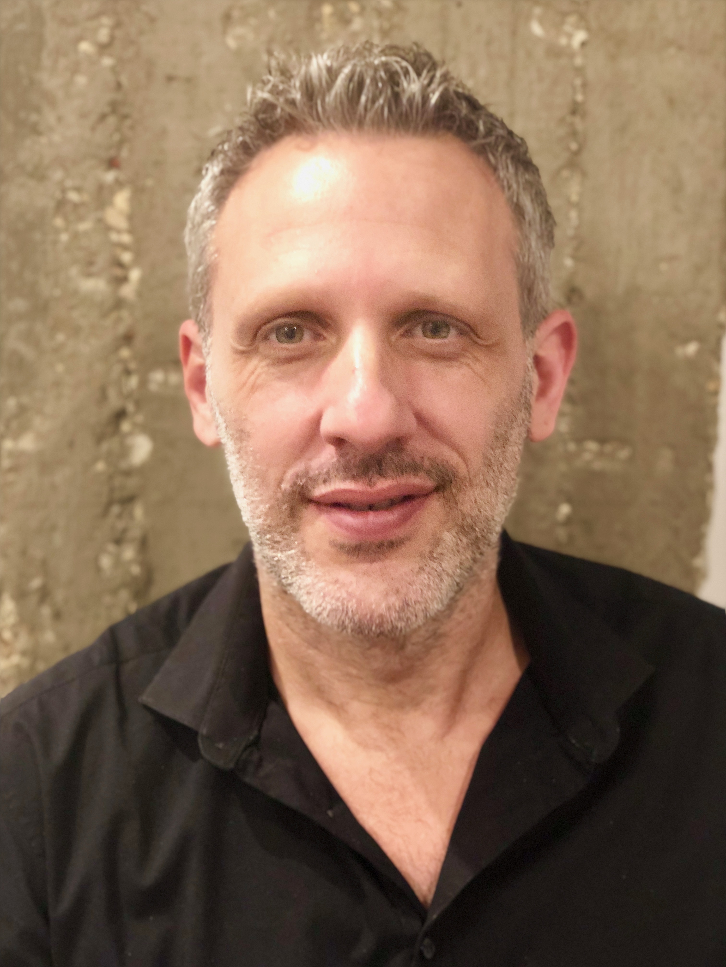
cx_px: 363
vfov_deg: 36.8
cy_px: 484
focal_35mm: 52
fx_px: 1454
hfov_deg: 28.0
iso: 160
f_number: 2.4
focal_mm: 6
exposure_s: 1/8
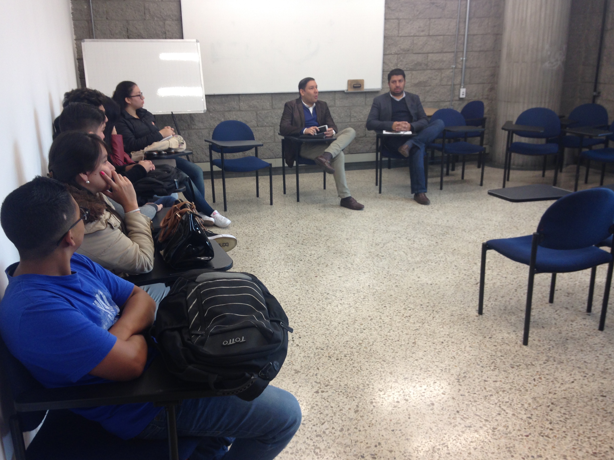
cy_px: 226
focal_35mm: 34
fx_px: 603
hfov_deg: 54.0
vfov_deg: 41.8
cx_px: 301
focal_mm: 4.12
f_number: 2.4
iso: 50
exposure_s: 1/30
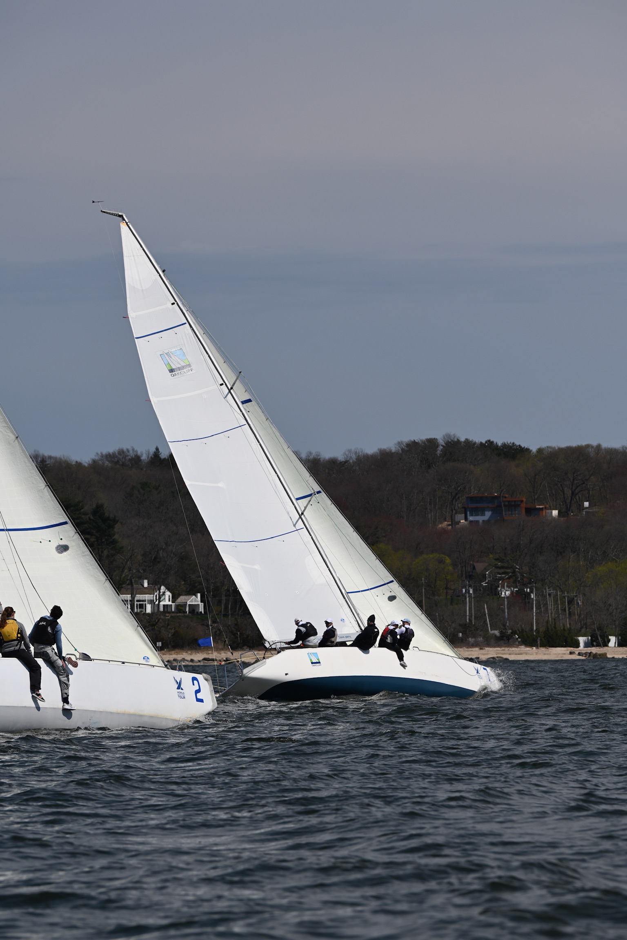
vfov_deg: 10.3
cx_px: 314
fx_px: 5225
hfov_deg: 6.9
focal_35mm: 200
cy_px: 470
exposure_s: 1/1000
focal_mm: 200
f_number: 8
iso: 100
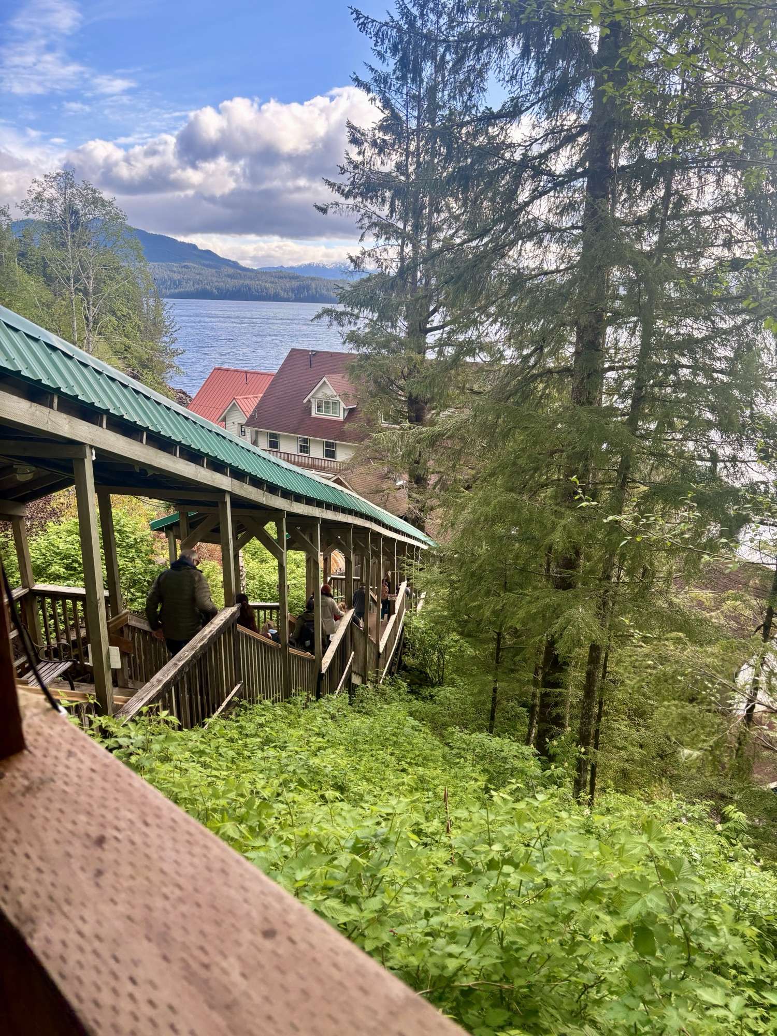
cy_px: 518
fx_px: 778
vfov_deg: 67.3
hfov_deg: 53.1
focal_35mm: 26
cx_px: 388
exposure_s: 1/458
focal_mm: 5.96
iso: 50
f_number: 1.6
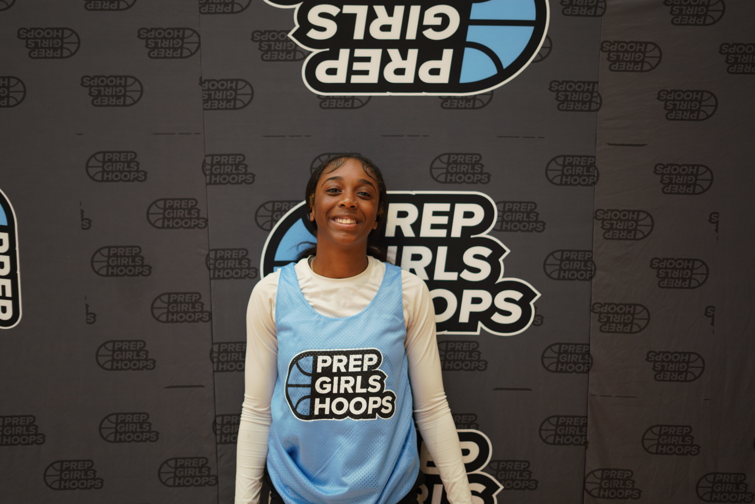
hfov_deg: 39.6
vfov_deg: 27.0
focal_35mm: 50
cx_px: 378
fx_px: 1049
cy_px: 252
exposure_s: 1/125
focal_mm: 50
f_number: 1.8
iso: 200
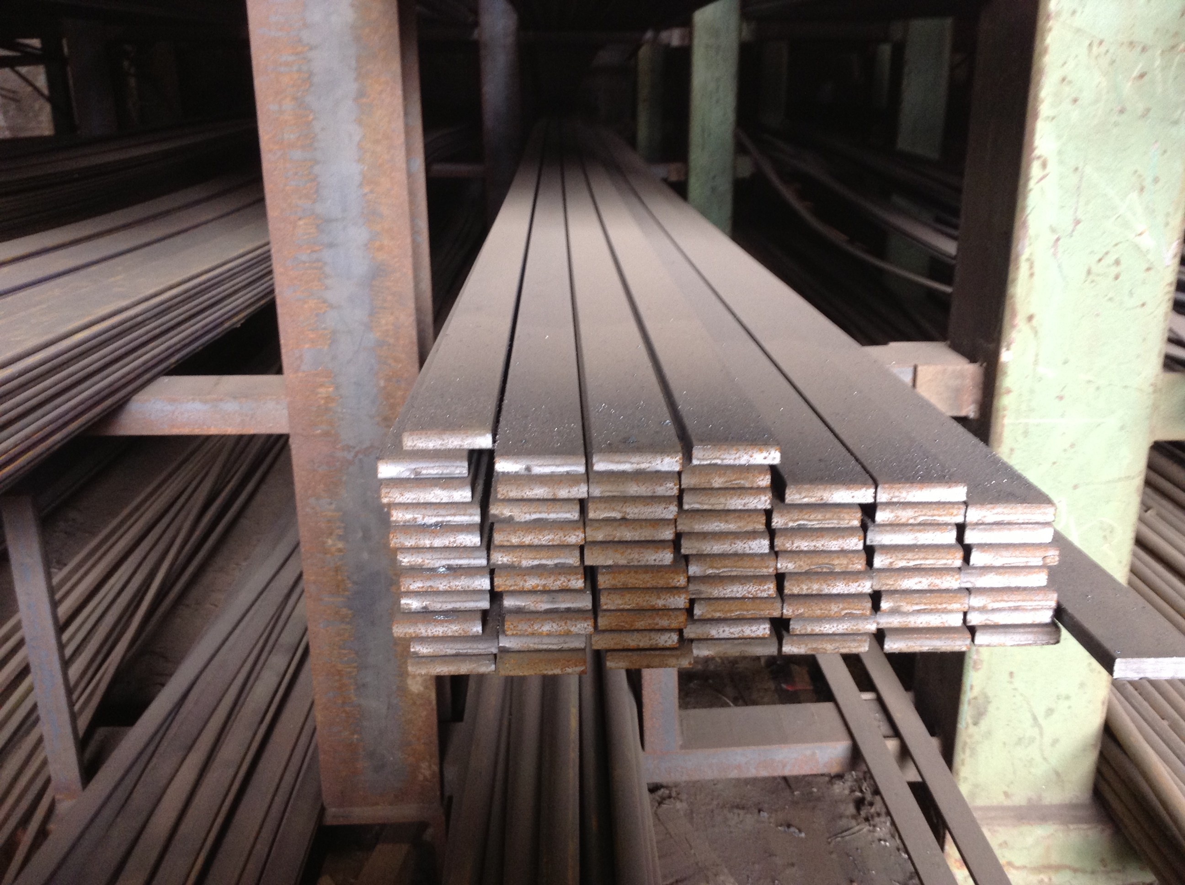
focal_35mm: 33
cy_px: 442
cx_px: 592
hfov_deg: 55.4
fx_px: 1128
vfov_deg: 42.8
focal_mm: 3.3
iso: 64
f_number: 2.4
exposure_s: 1/24
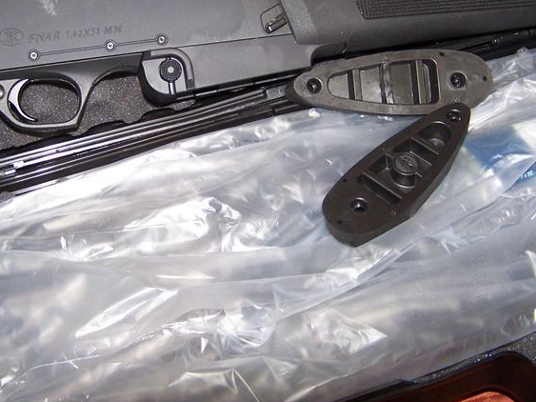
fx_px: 836
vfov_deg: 26.9
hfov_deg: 35.4
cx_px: 218
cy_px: 148
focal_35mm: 54
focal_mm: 6.3
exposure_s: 1/60
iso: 140
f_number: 2.8
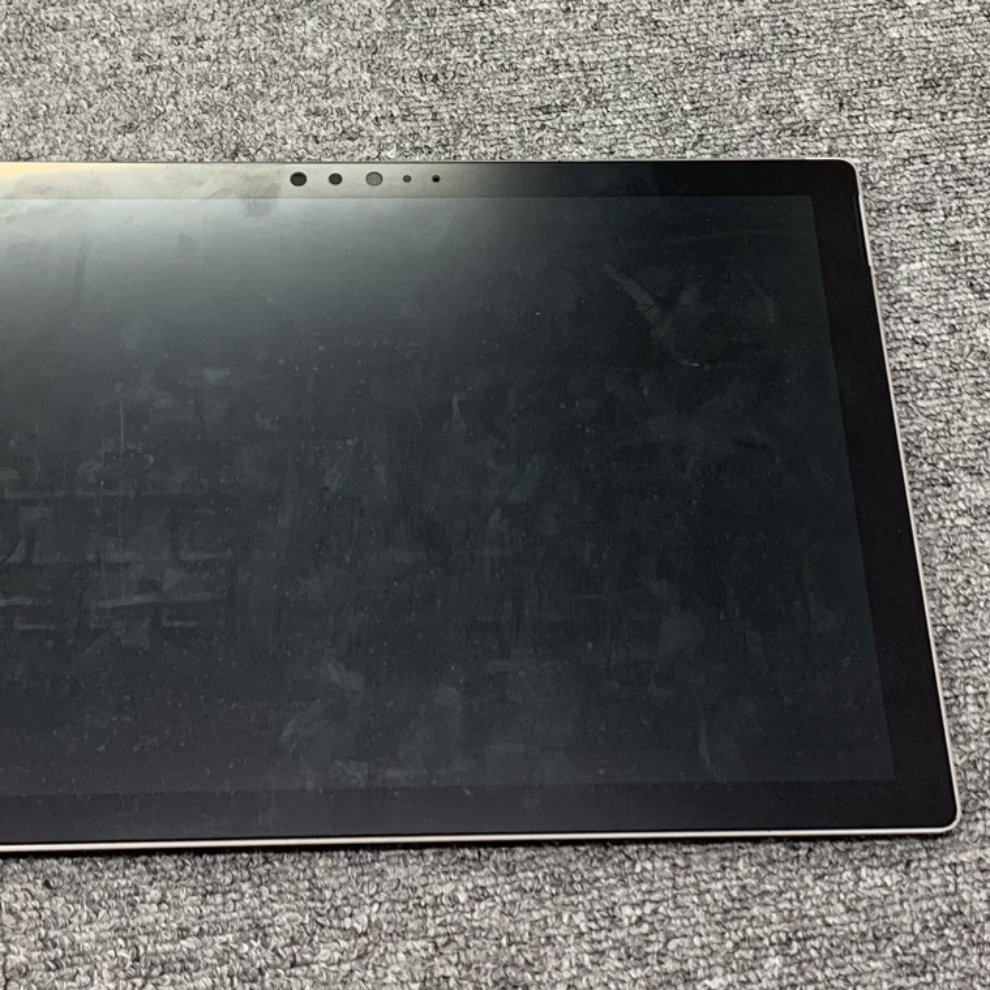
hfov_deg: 51.6
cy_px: 493
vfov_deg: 52.5
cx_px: 334
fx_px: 1003
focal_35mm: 31
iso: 125
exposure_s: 1/60
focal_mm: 4.25
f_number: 1.8
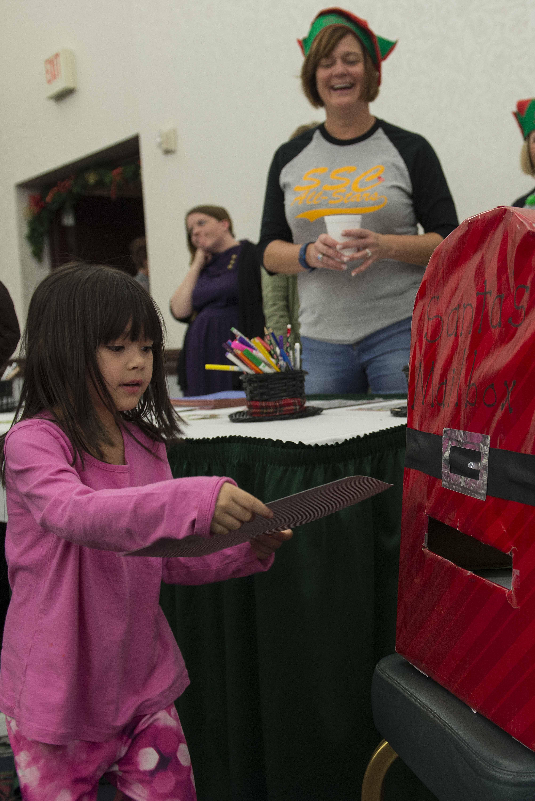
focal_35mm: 28
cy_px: 400
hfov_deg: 46.4
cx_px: 268
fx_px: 624
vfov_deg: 65.5
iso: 1250
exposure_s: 1/100
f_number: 4
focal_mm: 28
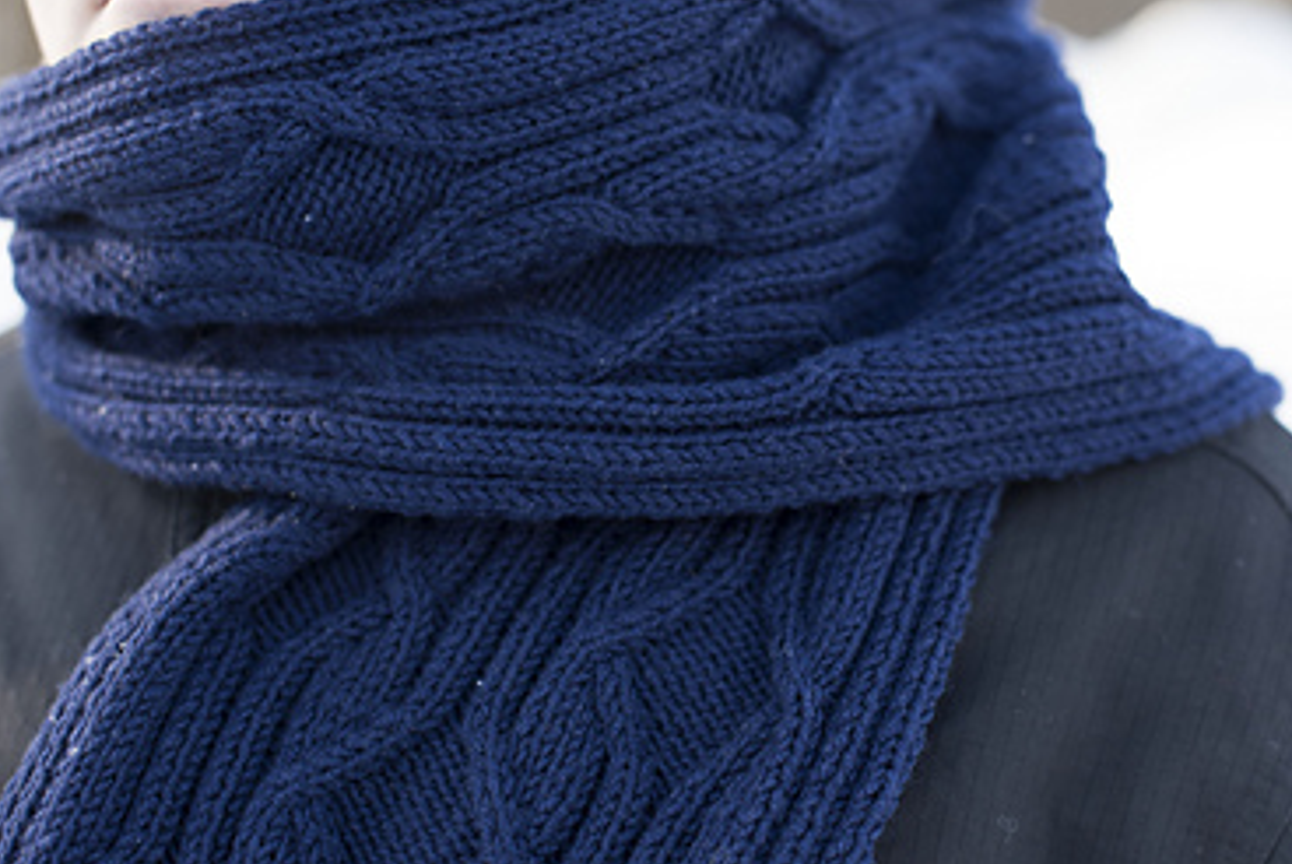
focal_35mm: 68
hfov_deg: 29.5
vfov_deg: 20.1
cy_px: 397
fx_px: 2442
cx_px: 832
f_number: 3.2
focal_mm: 50
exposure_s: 1/250
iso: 160
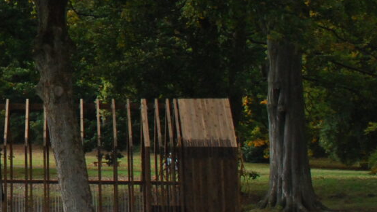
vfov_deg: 10.2
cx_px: -156
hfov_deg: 16.8
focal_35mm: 118
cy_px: 0
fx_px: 1179
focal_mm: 26
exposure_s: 1/320
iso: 1000
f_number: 11
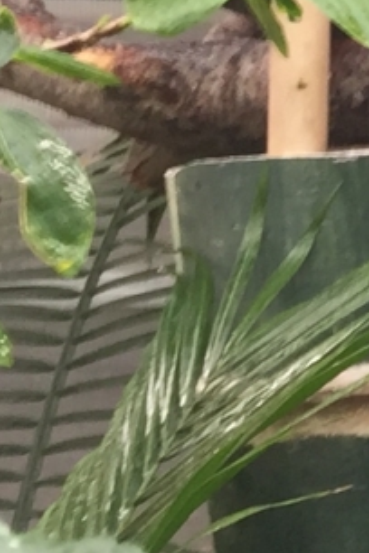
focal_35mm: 189
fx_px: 2906
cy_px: 188
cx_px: 1386
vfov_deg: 10.9
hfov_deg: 6.2
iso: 40
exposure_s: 1/60
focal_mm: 4.15
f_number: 2.2
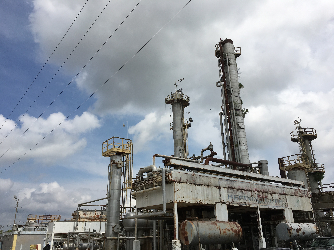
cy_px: 125
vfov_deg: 48.2
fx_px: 280
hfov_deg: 61.7
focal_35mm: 29
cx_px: 167
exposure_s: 1/3663
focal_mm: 4.15
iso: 25
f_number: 2.2
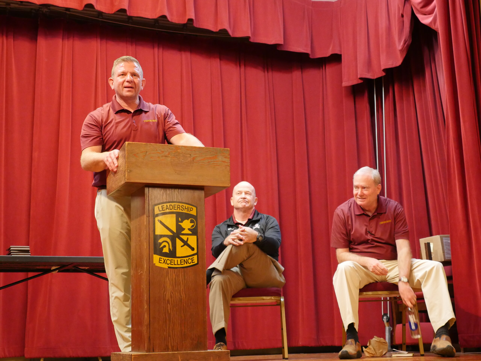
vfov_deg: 24.4
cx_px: 240
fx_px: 834
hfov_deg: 32.2
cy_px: 180
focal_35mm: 60
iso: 3200
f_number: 2.8
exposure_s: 1/50
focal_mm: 30
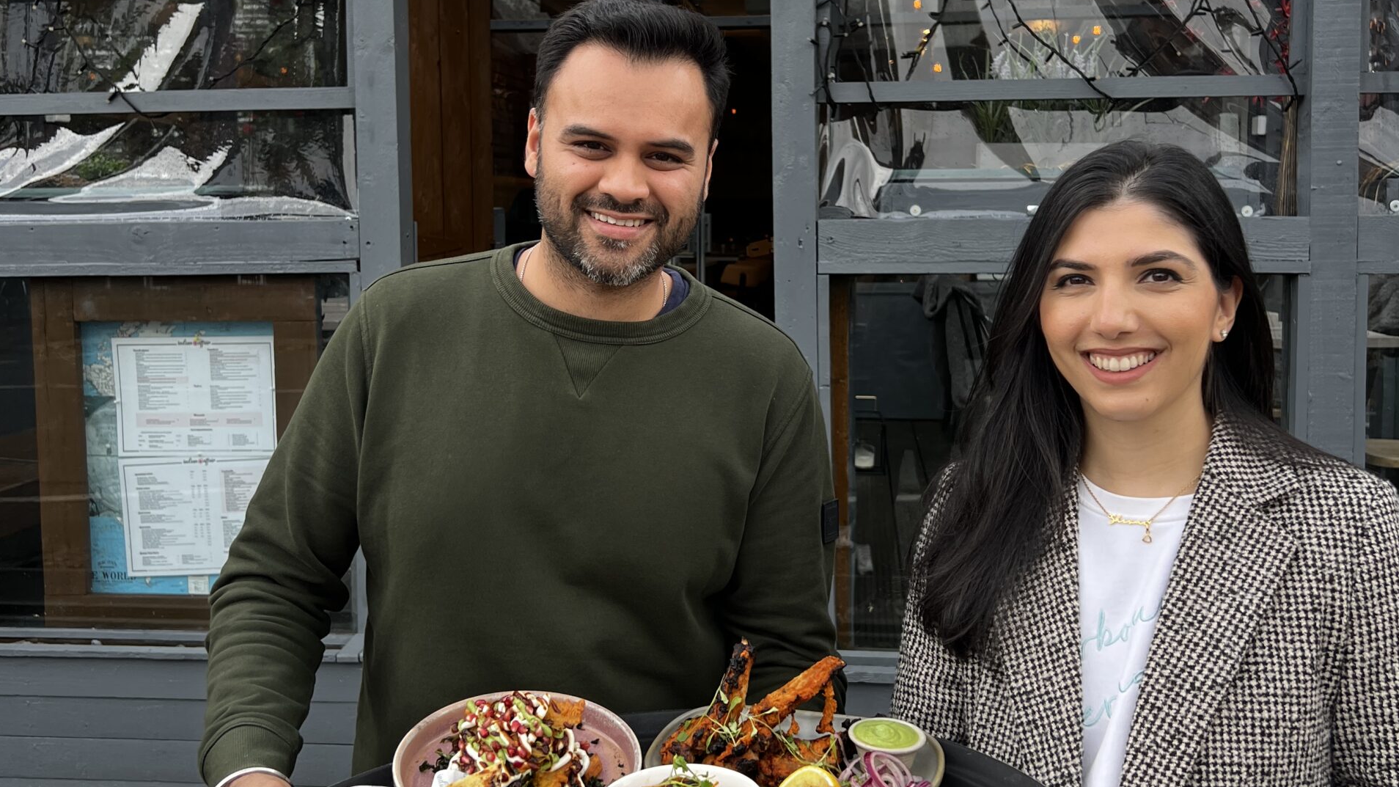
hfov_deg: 52.8
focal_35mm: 38
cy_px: 295
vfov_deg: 31.1
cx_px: 701
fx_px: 1410
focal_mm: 5.7
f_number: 1.5
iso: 50
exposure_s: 1/351
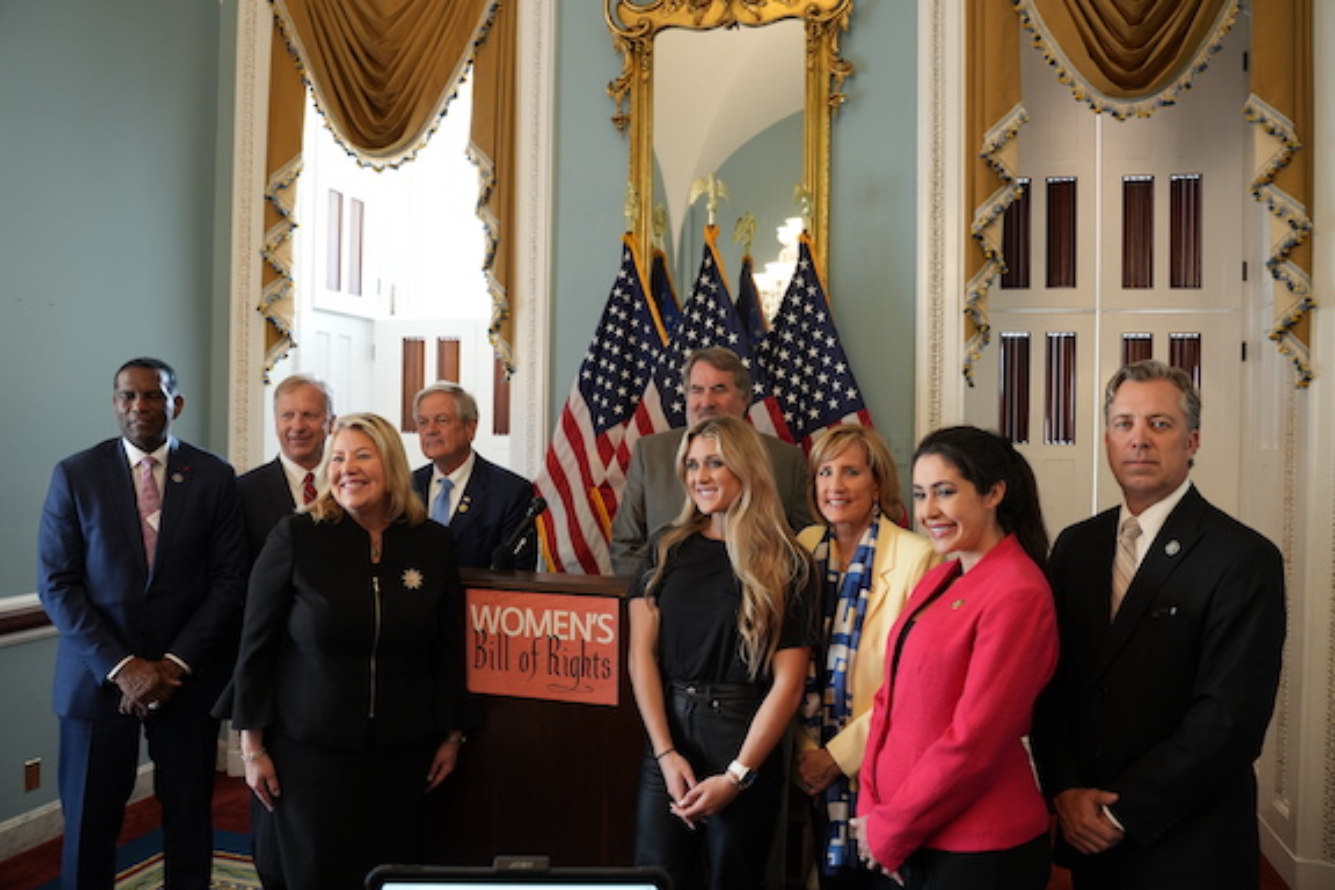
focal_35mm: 28
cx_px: 668
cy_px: 445
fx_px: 1038
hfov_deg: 65.5
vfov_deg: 46.4
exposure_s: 1/30
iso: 1000
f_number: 6.3
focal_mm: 28
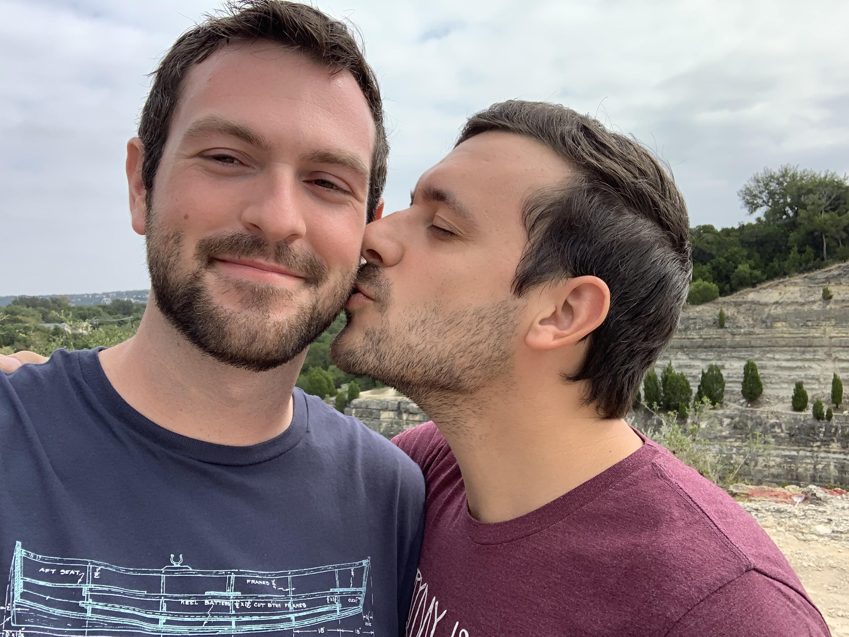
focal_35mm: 32
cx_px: 424
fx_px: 785
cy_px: 318
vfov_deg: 44.2
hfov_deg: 56.8
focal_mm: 2.87
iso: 16
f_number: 2.2
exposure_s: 1/739
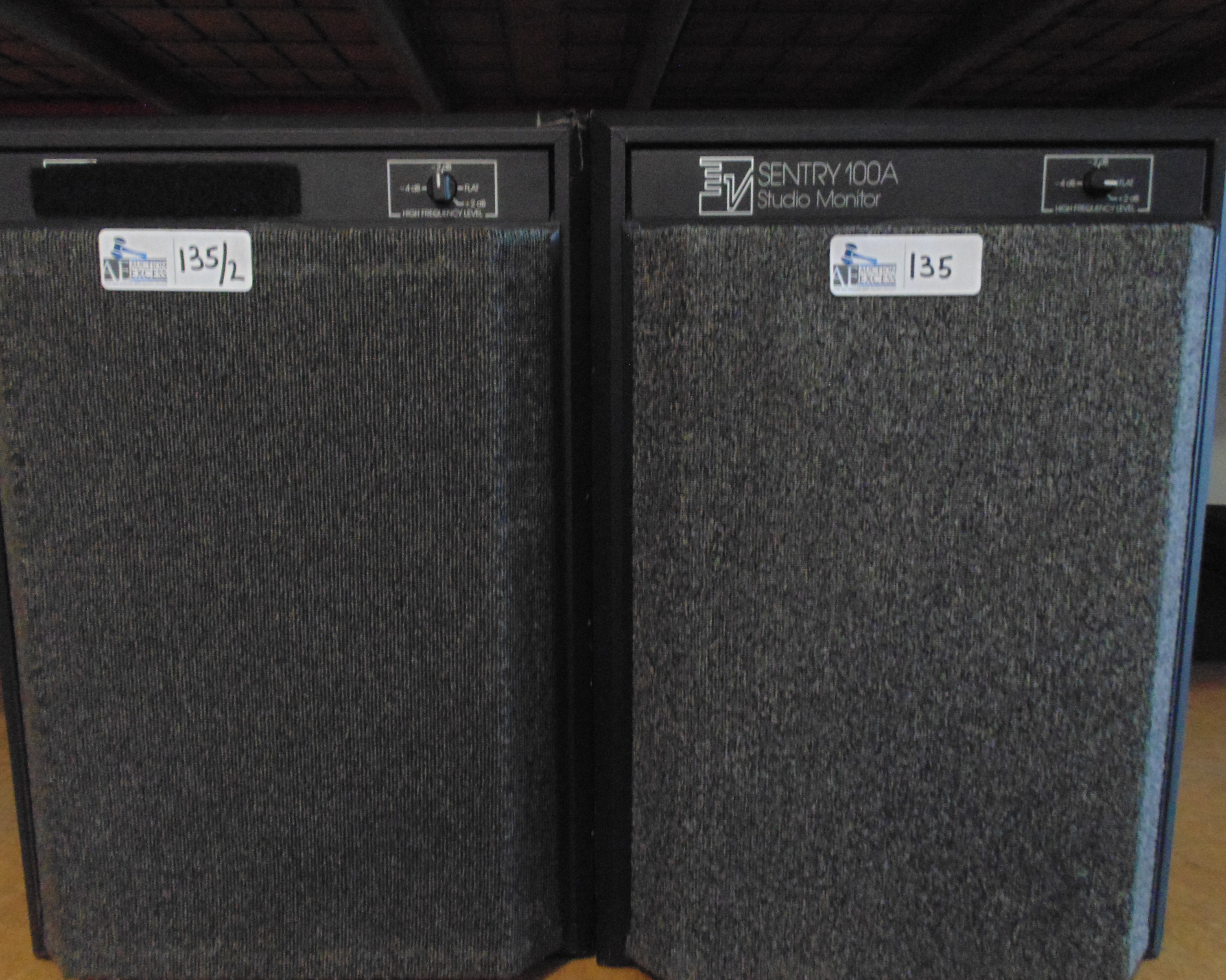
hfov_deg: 66.0
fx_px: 943
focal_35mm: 26
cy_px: 496
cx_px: 612
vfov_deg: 54.9
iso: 400
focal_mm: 4
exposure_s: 1/6
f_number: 3.1
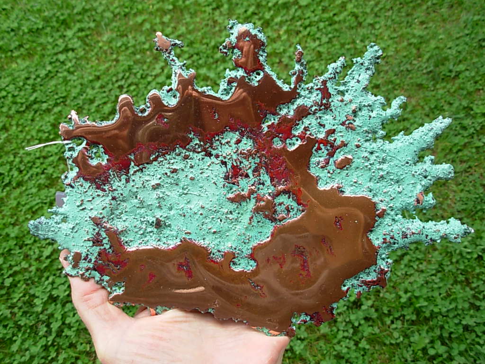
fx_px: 532
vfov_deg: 37.7
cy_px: 182
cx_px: 242
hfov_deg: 49.0
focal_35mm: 38
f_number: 2.9
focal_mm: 6.3
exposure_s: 1/124
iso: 50
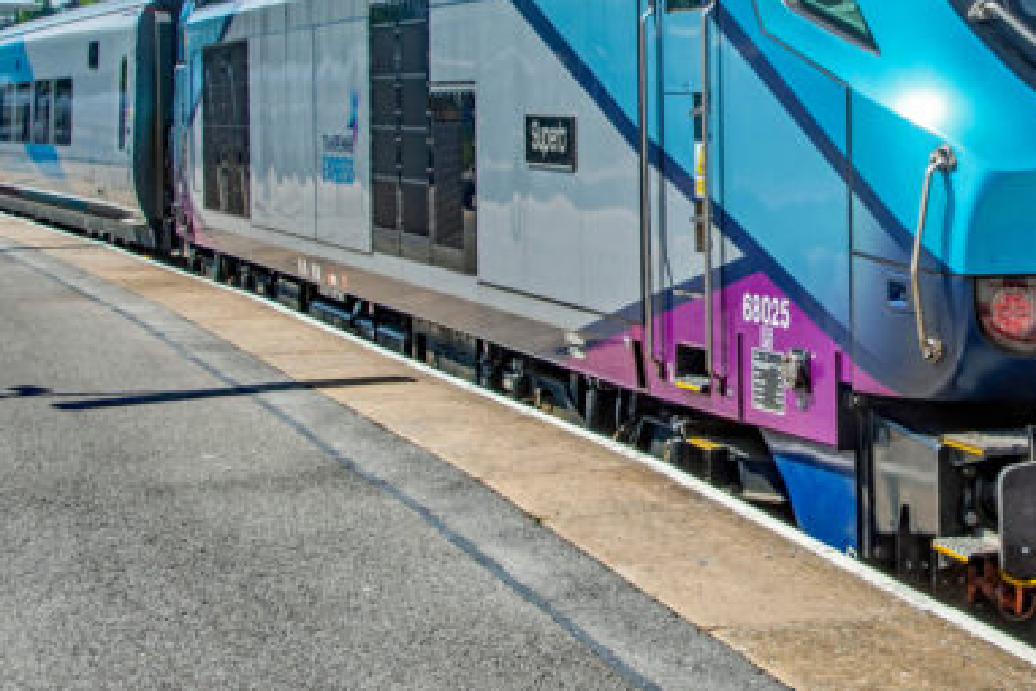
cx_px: 871
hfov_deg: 27.7
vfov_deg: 19.0
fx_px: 2044
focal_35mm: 71
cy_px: 125
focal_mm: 26
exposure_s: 1/400
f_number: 10
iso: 200
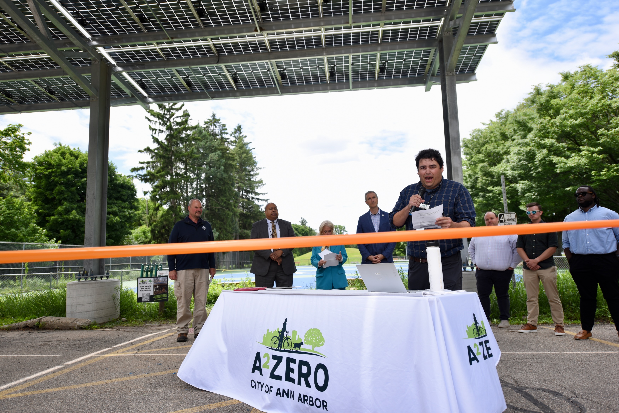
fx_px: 413
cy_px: 206
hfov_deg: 73.7
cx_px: 310
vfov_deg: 53.2
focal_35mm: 24
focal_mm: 24
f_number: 2.8
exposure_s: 1/800
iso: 100
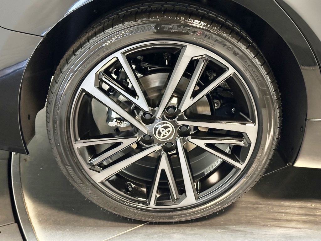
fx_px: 445
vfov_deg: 30.3
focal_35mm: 48
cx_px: 160
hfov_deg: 39.7
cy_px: 120
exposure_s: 1/20
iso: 640
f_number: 1.78
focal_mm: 6.86
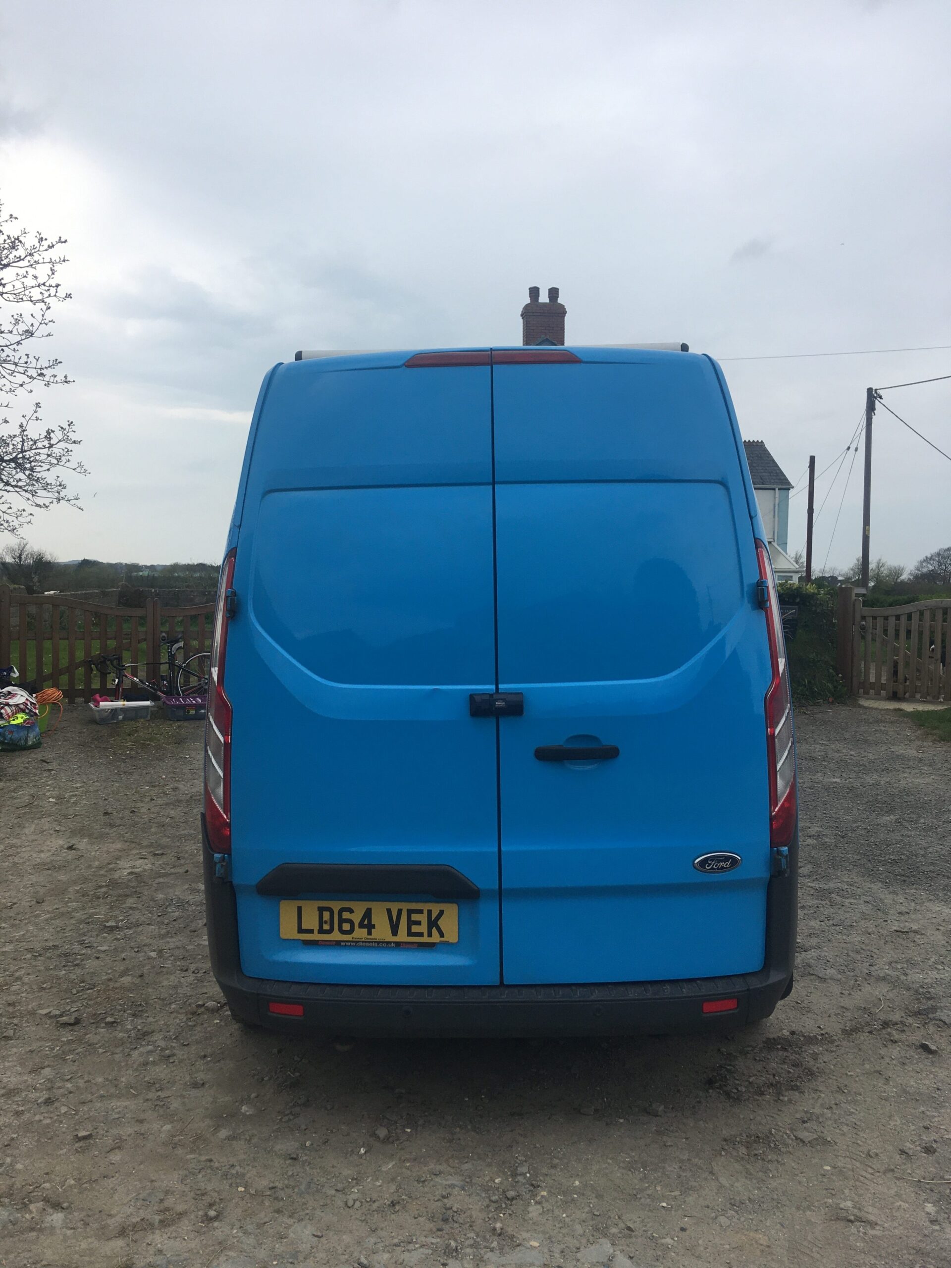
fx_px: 1062
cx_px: 476
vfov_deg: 61.7
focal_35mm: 29
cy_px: 634
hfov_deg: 48.2
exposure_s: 1/1115
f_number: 2.2
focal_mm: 4.15
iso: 25
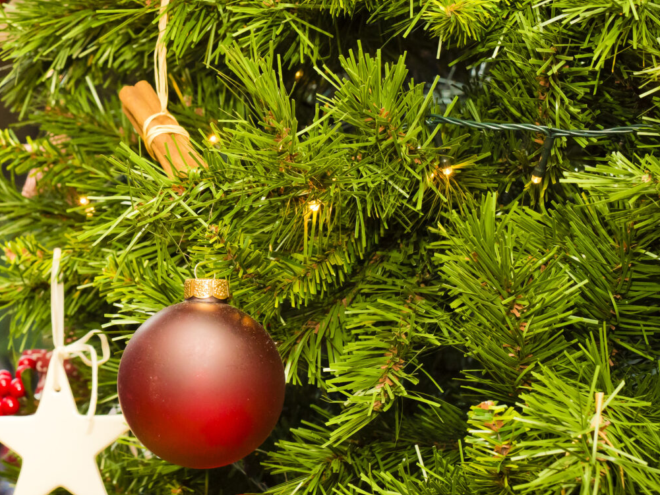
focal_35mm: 123
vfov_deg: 12.0
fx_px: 2345
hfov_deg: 15.7
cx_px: 14
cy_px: 174
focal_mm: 50
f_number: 7.1
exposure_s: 1/160
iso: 1600
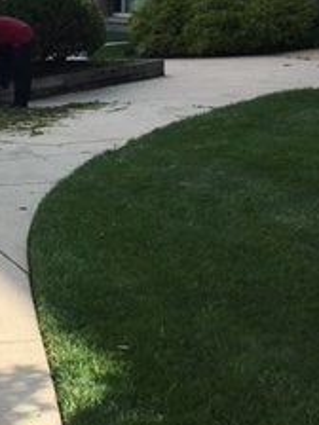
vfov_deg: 23.5
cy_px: 180
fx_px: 1020
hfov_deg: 17.6
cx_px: 46
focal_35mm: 83
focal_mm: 4.15
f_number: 2.2
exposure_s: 1/1374
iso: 25
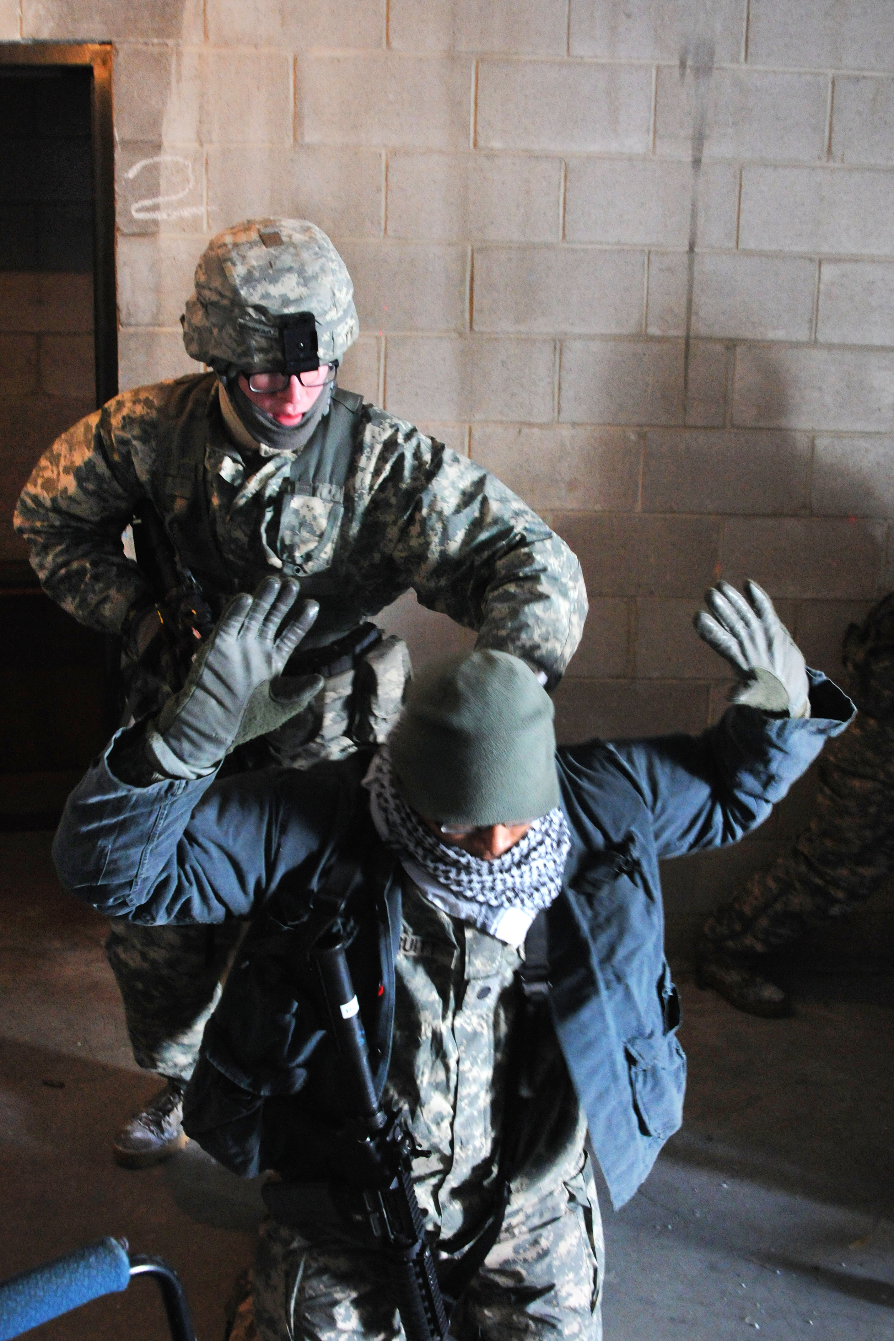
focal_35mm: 36
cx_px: 447
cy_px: 670
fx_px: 1341
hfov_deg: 36.9
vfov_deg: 53.1
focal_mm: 24
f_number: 5
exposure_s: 1/30
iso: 1400
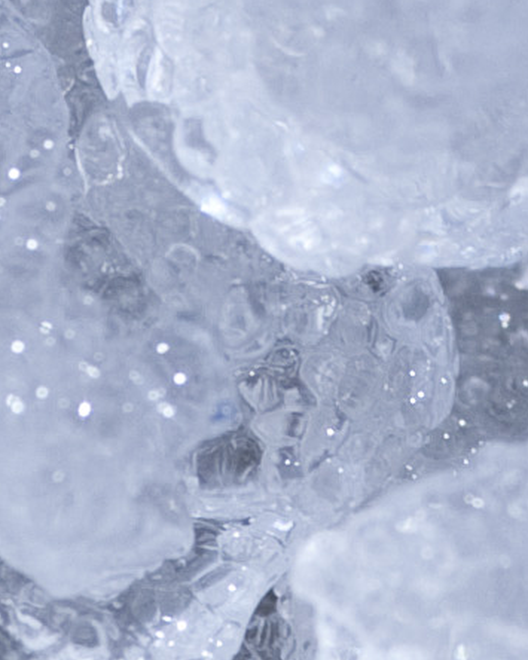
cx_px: 379
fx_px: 19563
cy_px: -462
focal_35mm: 1001
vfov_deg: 1.9
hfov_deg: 1.5
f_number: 8
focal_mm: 105
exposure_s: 1/500
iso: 200
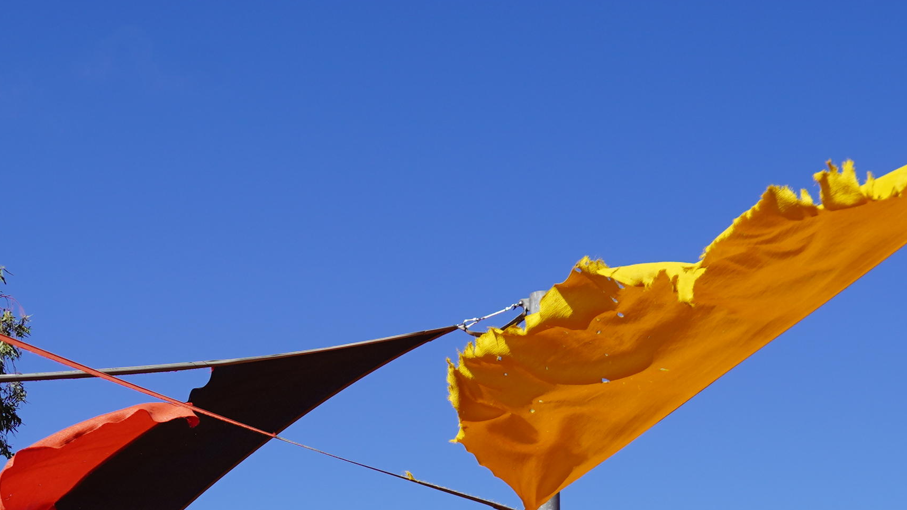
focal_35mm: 110
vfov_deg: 10.8
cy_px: 650
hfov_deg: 19.4
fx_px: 2645
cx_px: 377
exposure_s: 1/1000
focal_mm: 36
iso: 100
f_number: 5
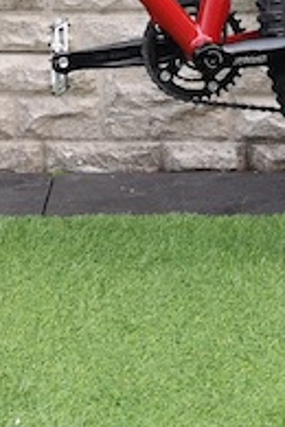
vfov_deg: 17.0
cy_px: -96
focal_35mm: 115
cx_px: 55
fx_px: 1366
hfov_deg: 11.9
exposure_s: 1/259
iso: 50
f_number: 1.6
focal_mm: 5.56
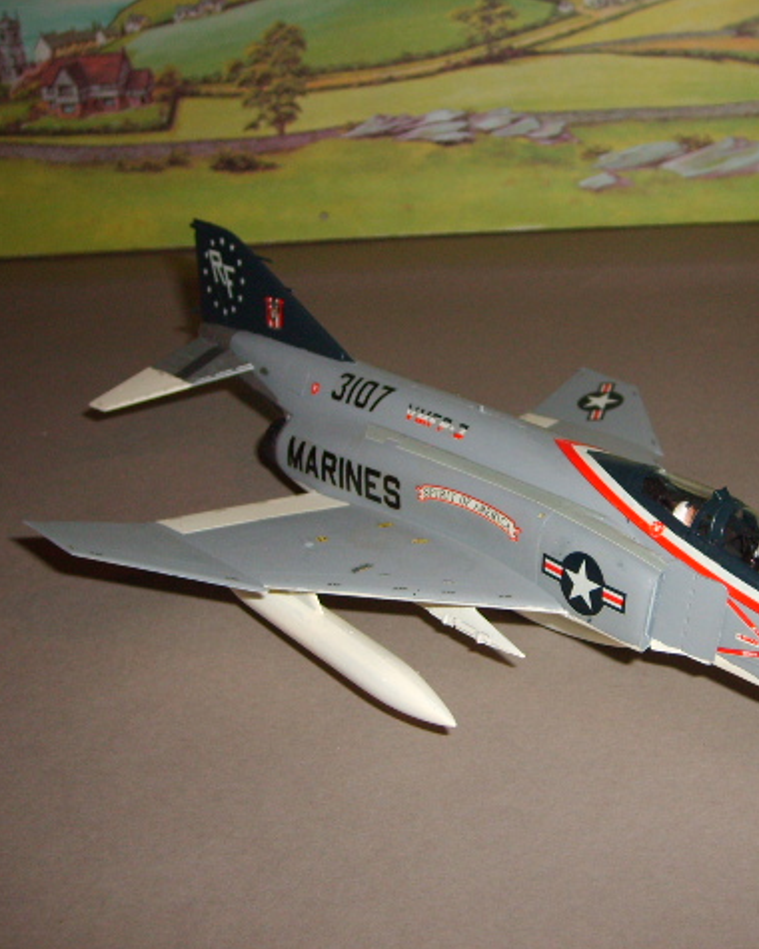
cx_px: 571
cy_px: 477
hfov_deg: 32.1
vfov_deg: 40.3
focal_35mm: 46
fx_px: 1292
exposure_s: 1/45
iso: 100
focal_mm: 5.8
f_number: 2.8
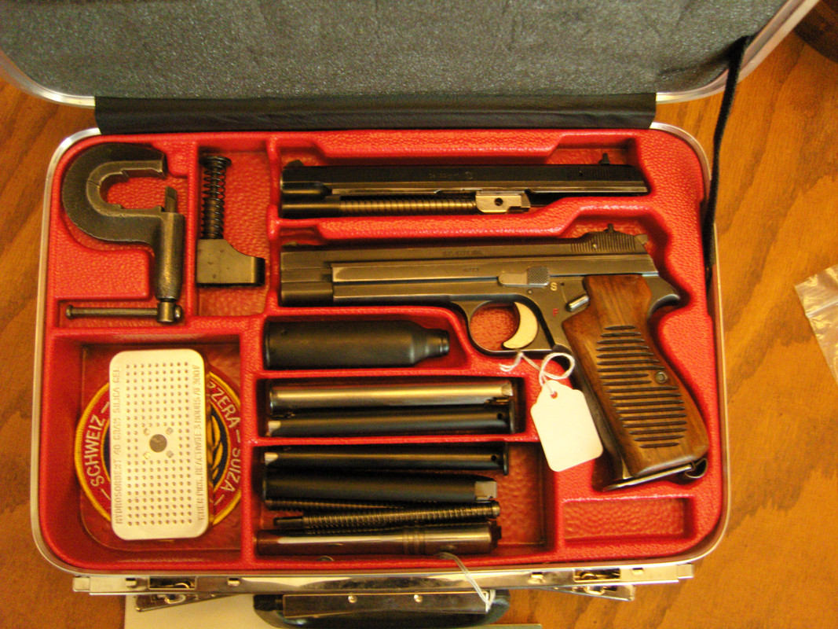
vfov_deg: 41.8
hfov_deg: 54.0
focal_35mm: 34
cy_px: 314
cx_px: 419
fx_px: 823
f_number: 2.8
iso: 400
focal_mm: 7.3
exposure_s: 1/40
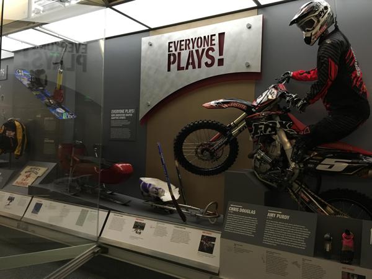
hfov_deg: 61.7
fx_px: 312
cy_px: 140
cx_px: 186
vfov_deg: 48.2
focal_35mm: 29
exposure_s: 1/15
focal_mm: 4.15
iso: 200
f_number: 2.2
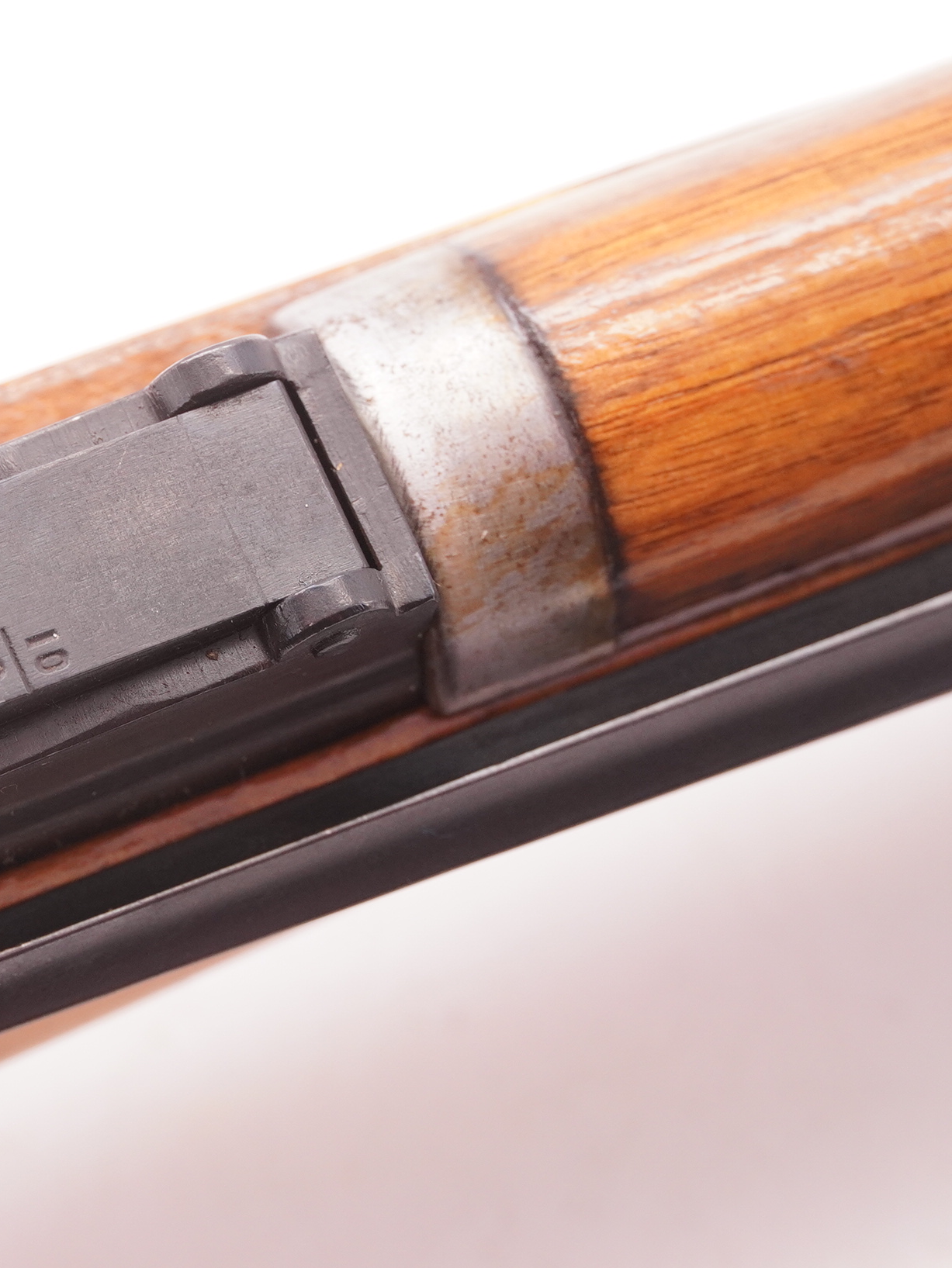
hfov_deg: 8.1
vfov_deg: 10.8
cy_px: 651
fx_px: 6704
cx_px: 88
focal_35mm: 183
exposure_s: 1/125
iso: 800
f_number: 5.6
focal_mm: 69
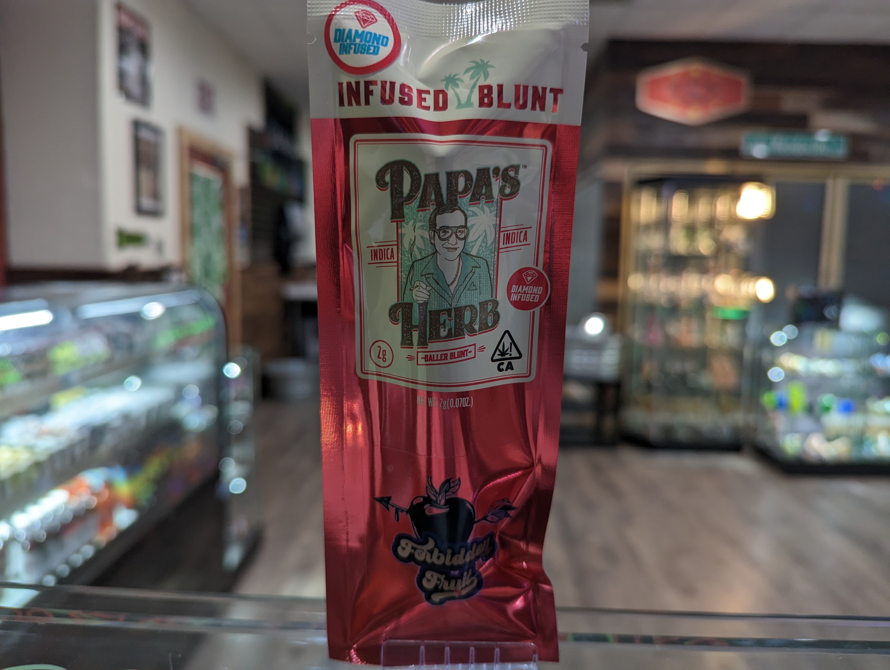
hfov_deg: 71.5
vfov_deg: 56.9
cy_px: 335
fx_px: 618
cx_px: 445
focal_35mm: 24
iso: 61
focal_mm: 6.81
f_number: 1.85
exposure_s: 1/24
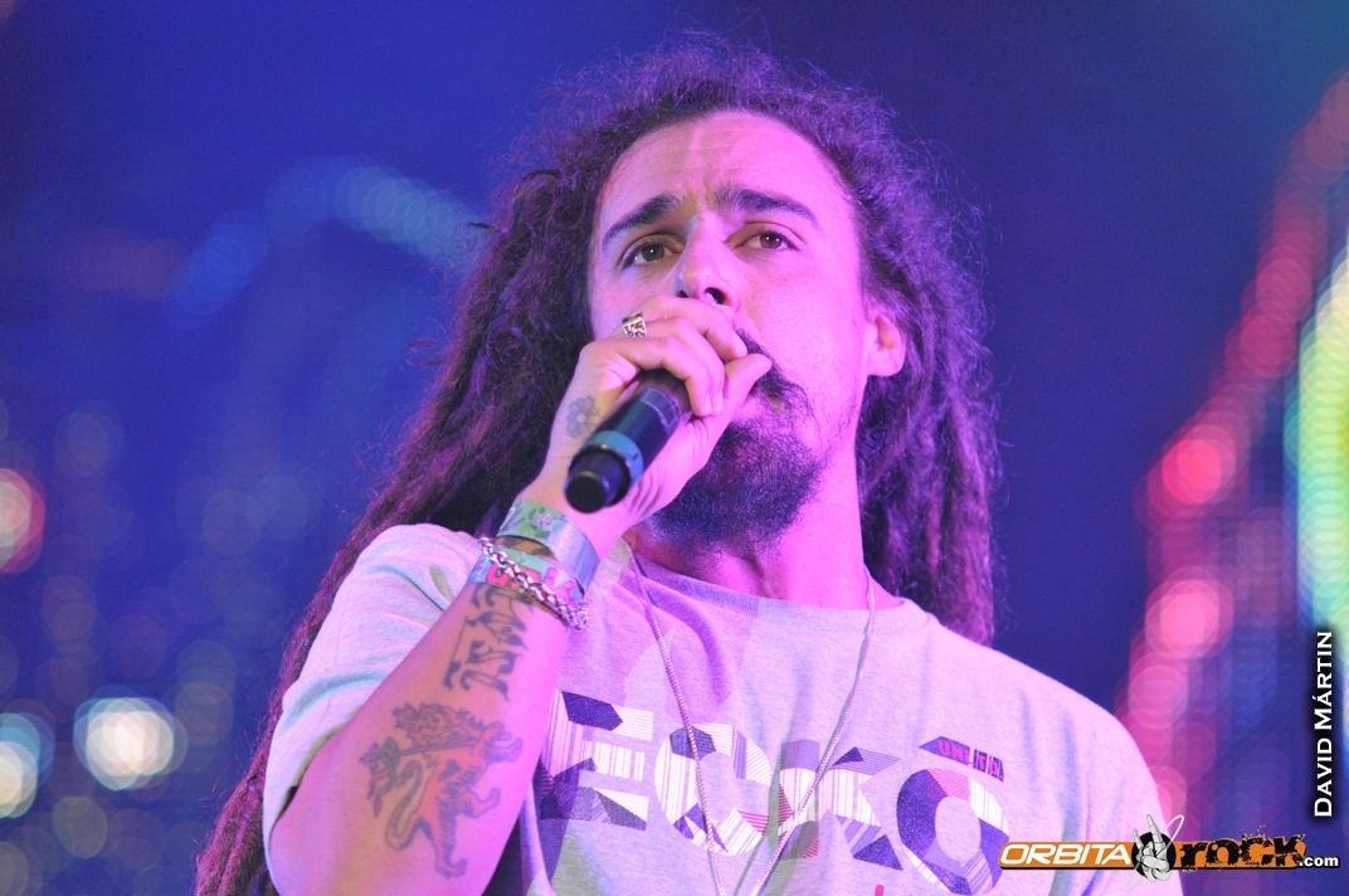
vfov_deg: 6.1
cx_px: 674
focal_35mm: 225
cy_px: 448
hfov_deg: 9.2
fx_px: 8421
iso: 1000
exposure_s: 1/400
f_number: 3.2
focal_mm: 150
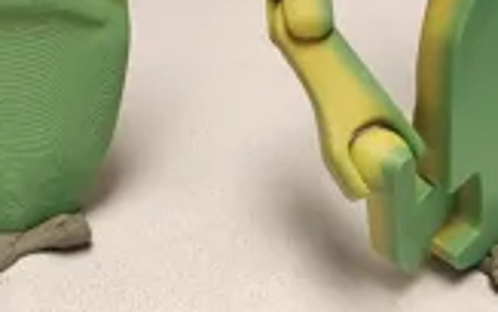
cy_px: -52
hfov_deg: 31.4
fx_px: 882
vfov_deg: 19.0
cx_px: 186
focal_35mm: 65
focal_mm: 4.15
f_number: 1.5
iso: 463
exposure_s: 1/60.1
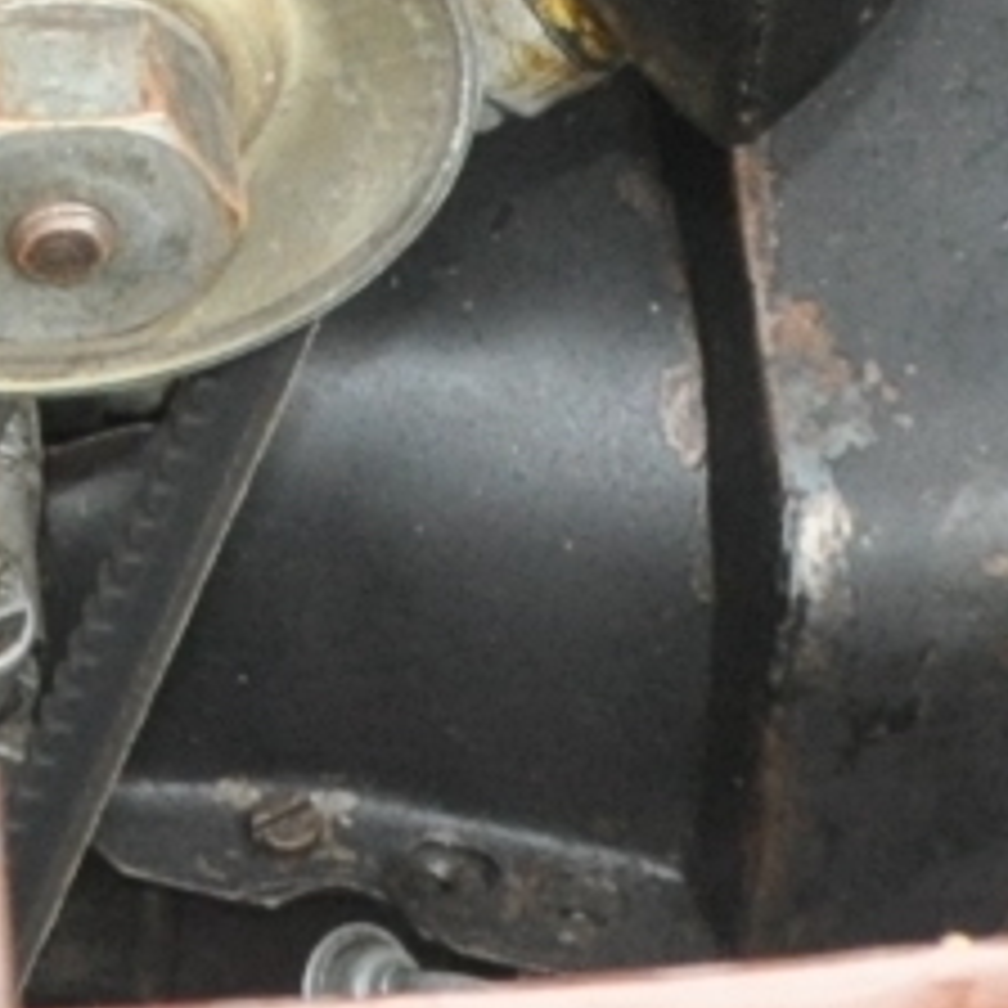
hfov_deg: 5.7
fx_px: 10050
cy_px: -711
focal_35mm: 305
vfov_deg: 5.7
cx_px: -716
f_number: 4
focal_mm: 25
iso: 800
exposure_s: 1/60
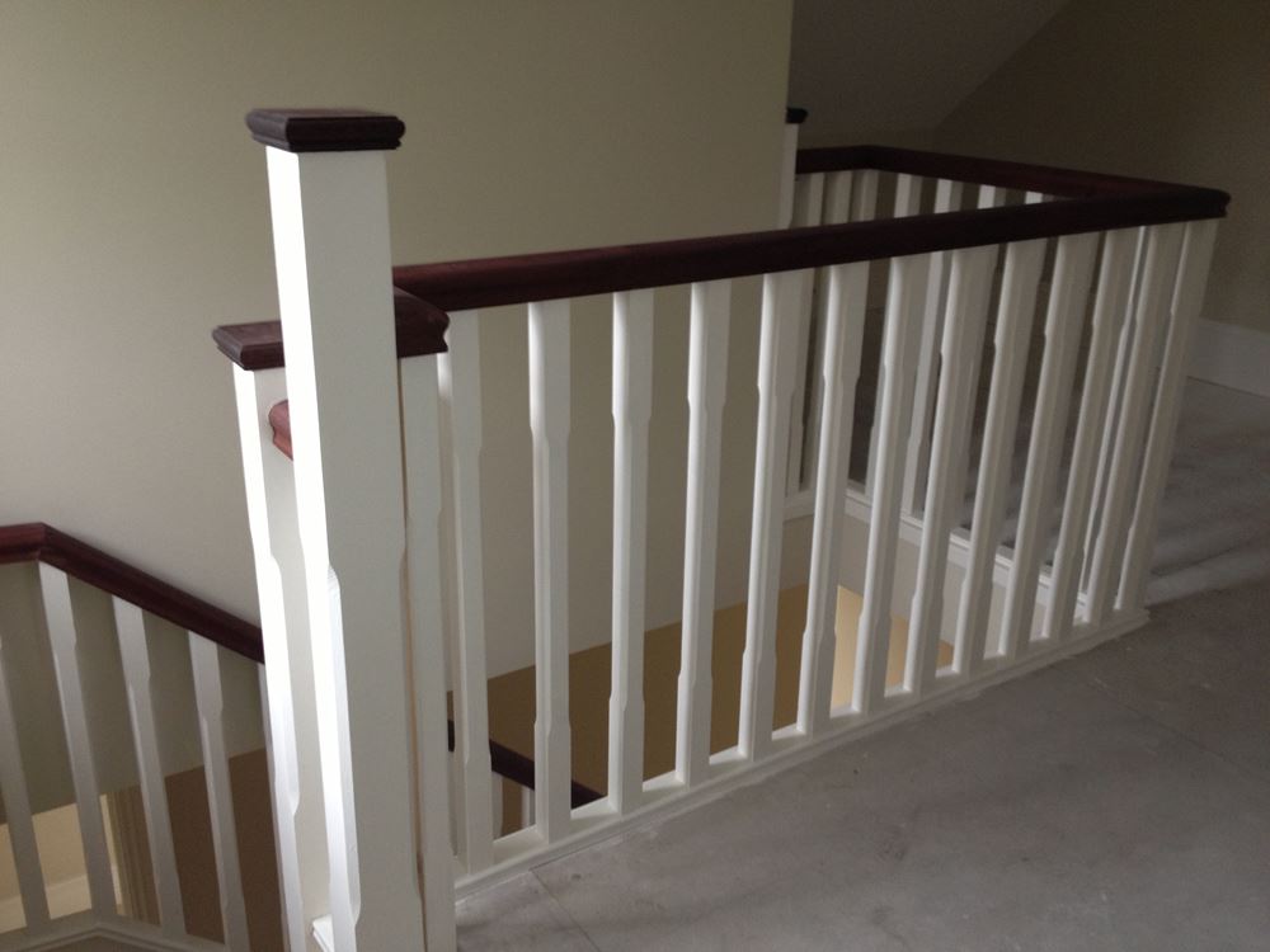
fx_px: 1284
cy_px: 476
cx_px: 635
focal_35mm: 35
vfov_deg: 40.7
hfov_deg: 52.6
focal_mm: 4.28
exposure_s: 1/20
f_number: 2.4
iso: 100
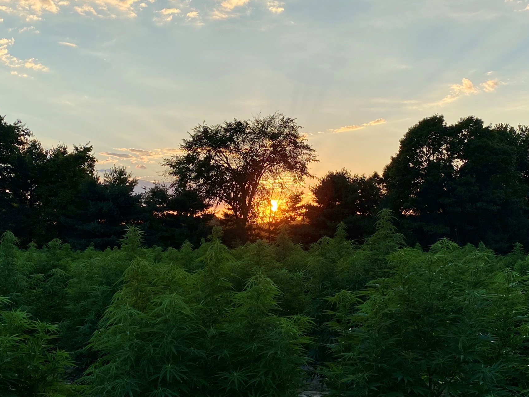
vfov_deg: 31.5
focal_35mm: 46
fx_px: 703
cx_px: 282
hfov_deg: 41.2
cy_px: 195
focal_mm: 4.25
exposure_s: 1/1232
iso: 32
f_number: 1.8
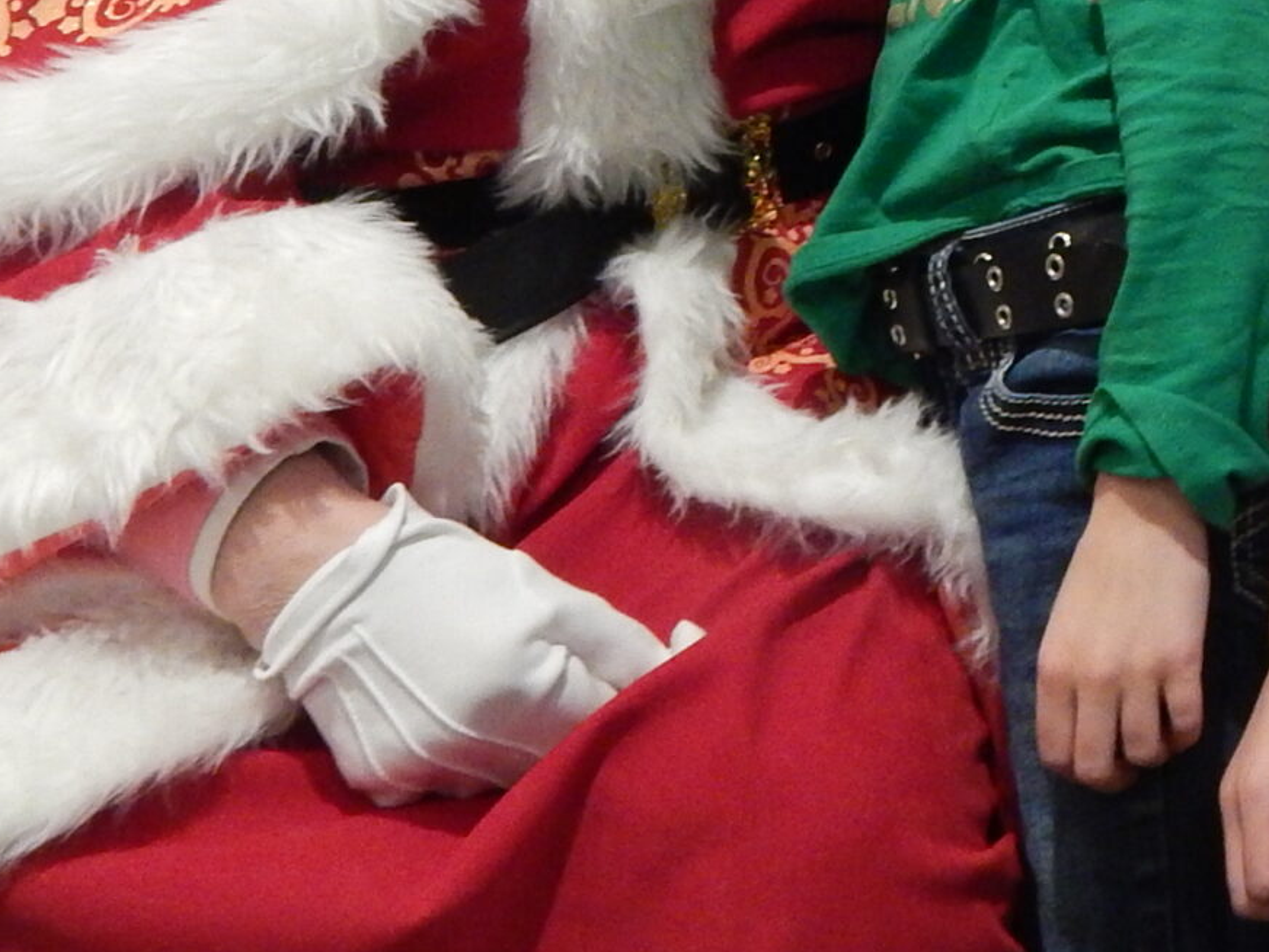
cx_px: 1490
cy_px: -223
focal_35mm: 91
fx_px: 3336
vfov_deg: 15.6
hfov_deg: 20.3
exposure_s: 1/8
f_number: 3.2
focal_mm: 5.6
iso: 500
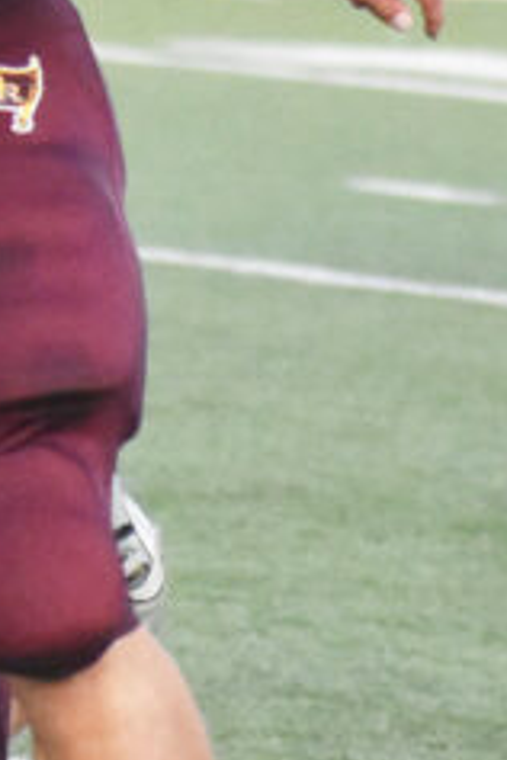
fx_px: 22032
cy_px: -91
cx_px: -546
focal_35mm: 1043
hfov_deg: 1.3
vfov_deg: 2.0
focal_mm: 150
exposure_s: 1/4000
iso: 4500
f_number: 5.6
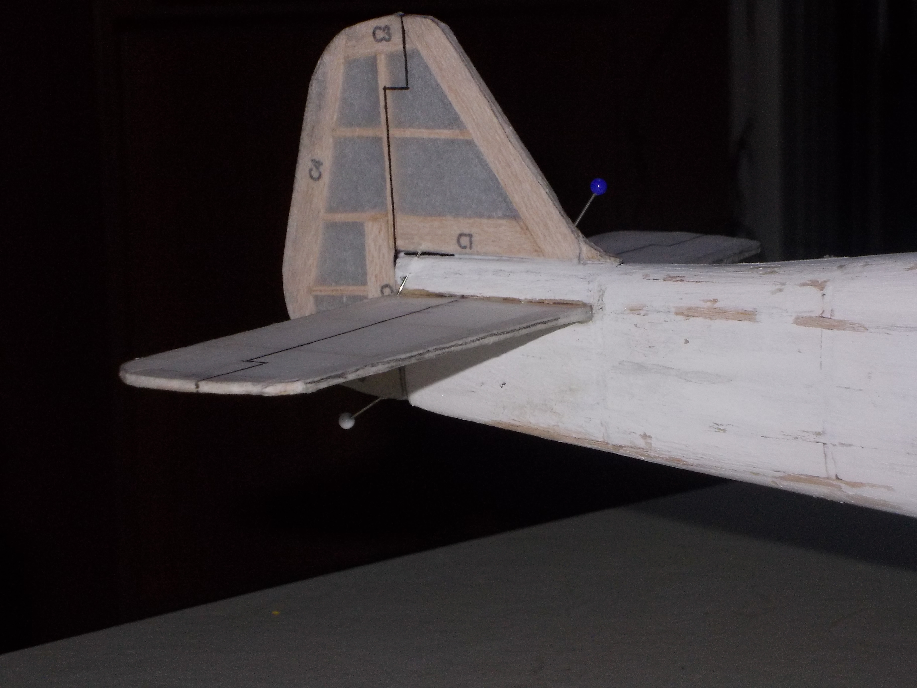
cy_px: 344
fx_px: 2993
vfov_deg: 13.1
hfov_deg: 17.4
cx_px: 458
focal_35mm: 113
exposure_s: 1/60
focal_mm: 16
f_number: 5.8
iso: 200
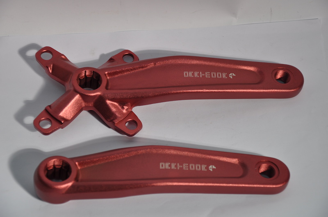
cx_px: 164
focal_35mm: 99
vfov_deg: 13.8
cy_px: 108
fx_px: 901
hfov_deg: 20.6
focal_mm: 66
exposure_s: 1/125
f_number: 5.6
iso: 200
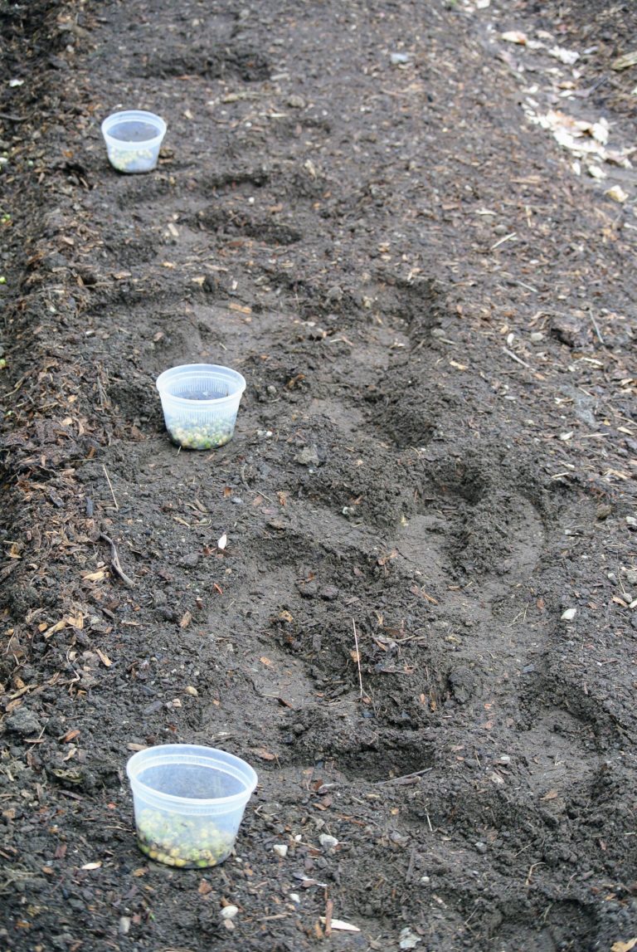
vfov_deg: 25.0
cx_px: 318
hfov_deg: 16.9
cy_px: 476
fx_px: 2143
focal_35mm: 81
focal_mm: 30
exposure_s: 1/125
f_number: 3.8
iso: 100
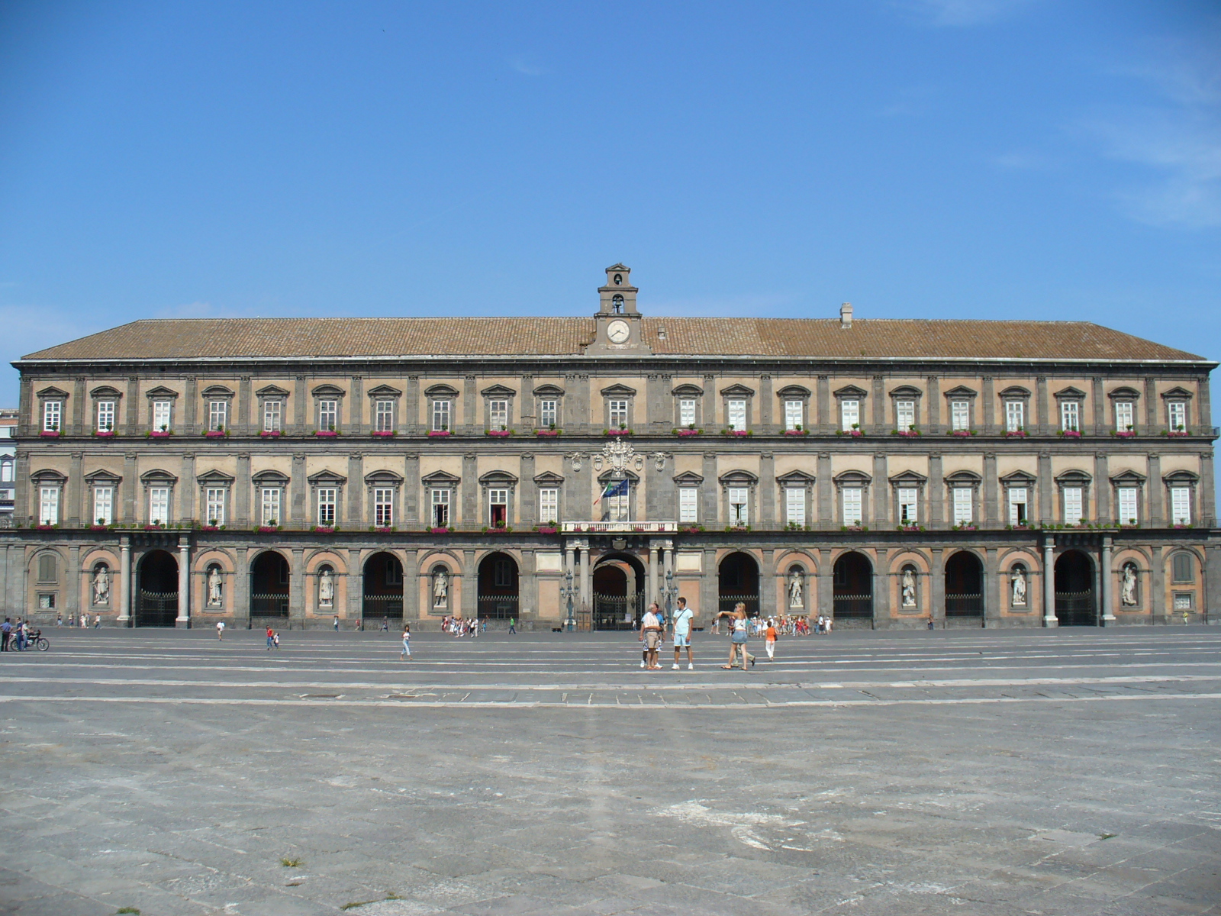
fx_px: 1305
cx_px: 610
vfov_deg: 38.7
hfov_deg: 50.1
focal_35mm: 37
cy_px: 458
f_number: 5.6
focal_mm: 6.1
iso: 64
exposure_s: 1/320
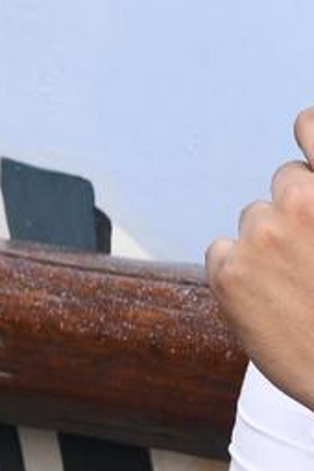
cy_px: 429
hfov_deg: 3.9
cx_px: 611
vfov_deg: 5.9
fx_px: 4540
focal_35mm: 347
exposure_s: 1/125
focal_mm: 82
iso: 2000
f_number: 10
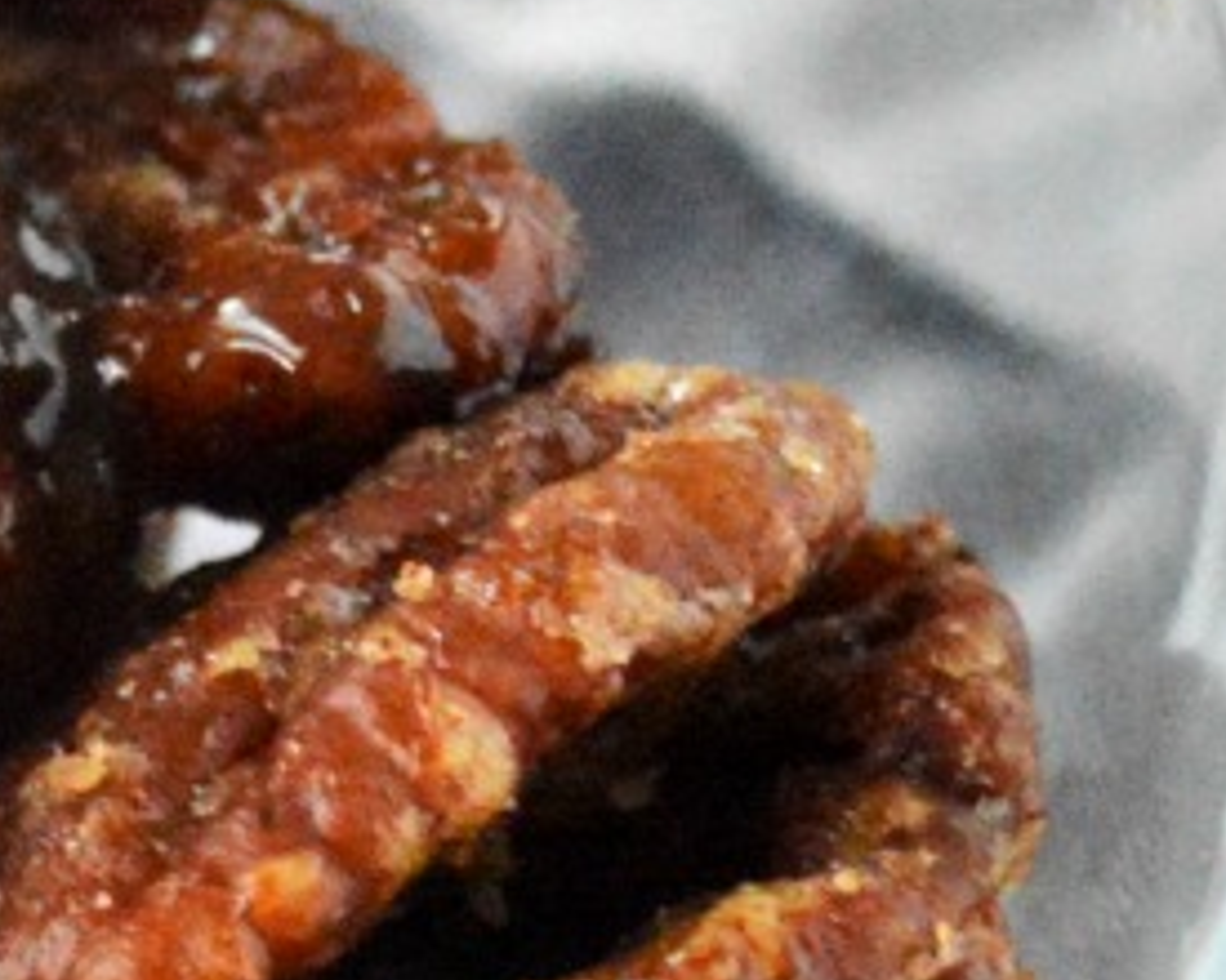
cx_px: -428
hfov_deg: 4.7
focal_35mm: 409
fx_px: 14841
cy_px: 468
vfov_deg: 3.8
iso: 3200
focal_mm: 40
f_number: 5.3
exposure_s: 1/160
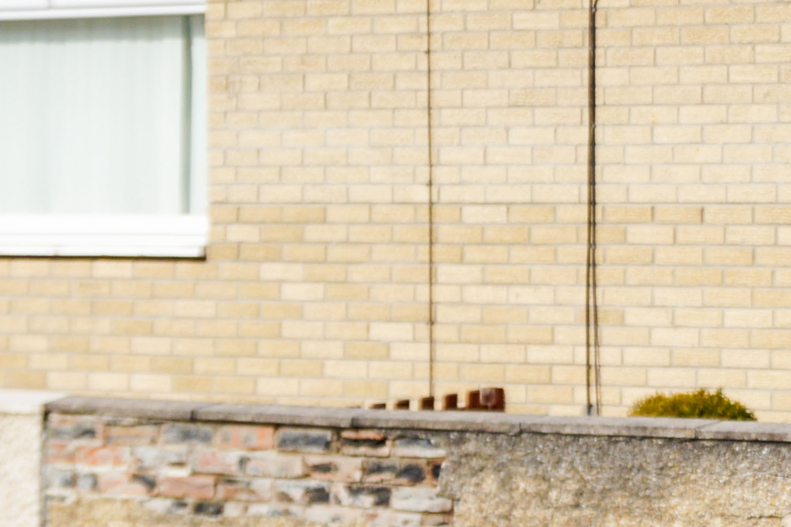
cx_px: 1106
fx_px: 3098
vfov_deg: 9.7
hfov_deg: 13.8
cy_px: 16
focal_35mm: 141
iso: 100
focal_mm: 23
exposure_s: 1/640
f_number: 5
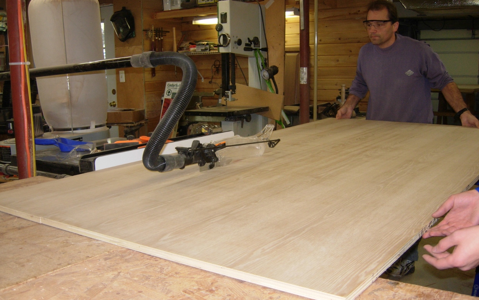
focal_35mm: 39
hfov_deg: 50.4
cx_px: 242
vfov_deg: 32.8
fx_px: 509
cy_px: 164
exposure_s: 1/73.9
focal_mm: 7.5
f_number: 2.7
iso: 81
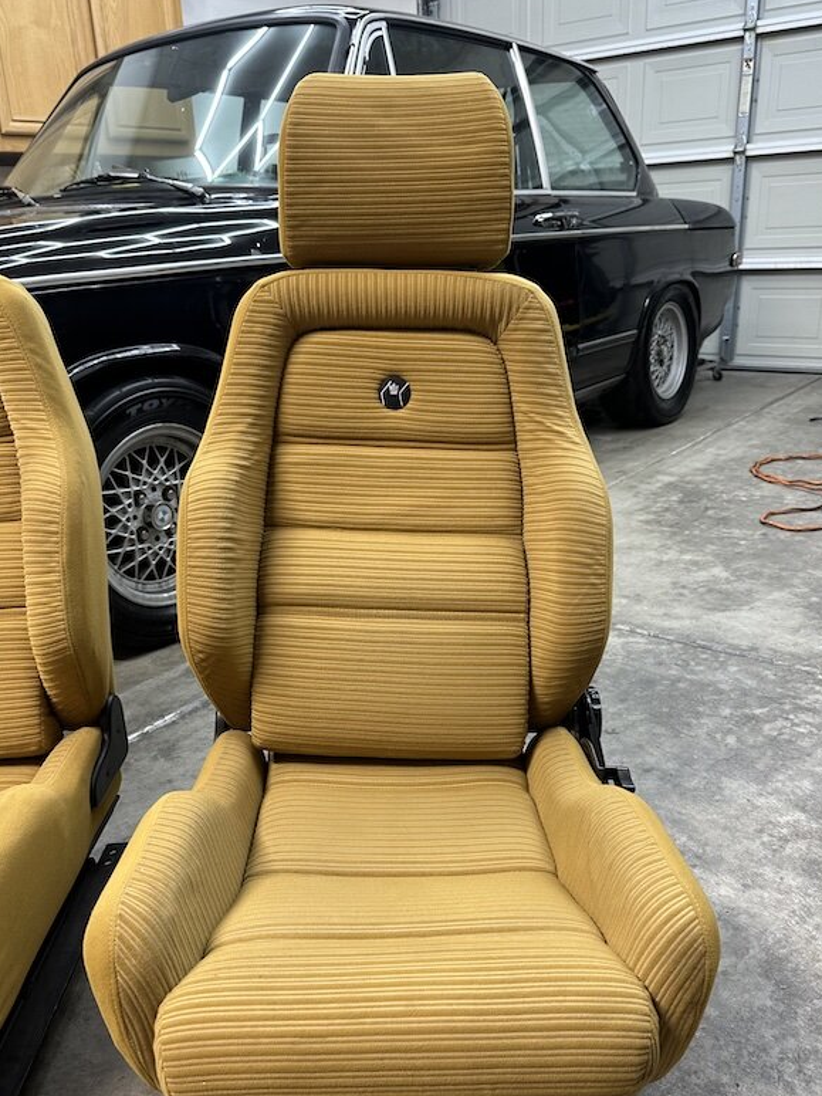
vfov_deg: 61.5
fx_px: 918
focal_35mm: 29
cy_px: 601
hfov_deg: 48.2
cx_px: 382
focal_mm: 6.86
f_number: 1.78
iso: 125
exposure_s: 1/60
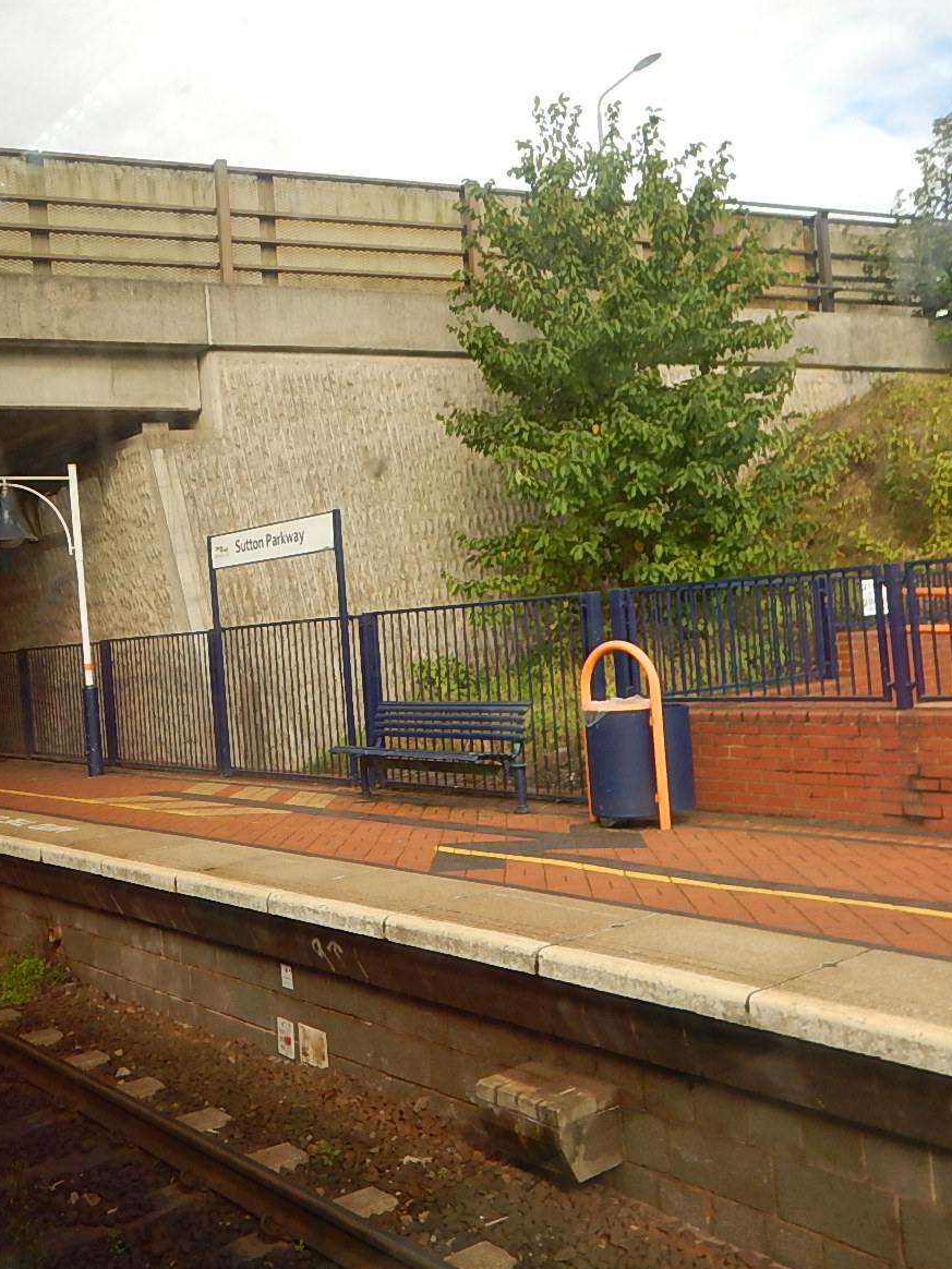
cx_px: 335
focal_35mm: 33
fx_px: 1210
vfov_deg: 55.3
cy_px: 623
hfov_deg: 42.5
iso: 125
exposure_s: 1/320
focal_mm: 4.3
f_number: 2.8
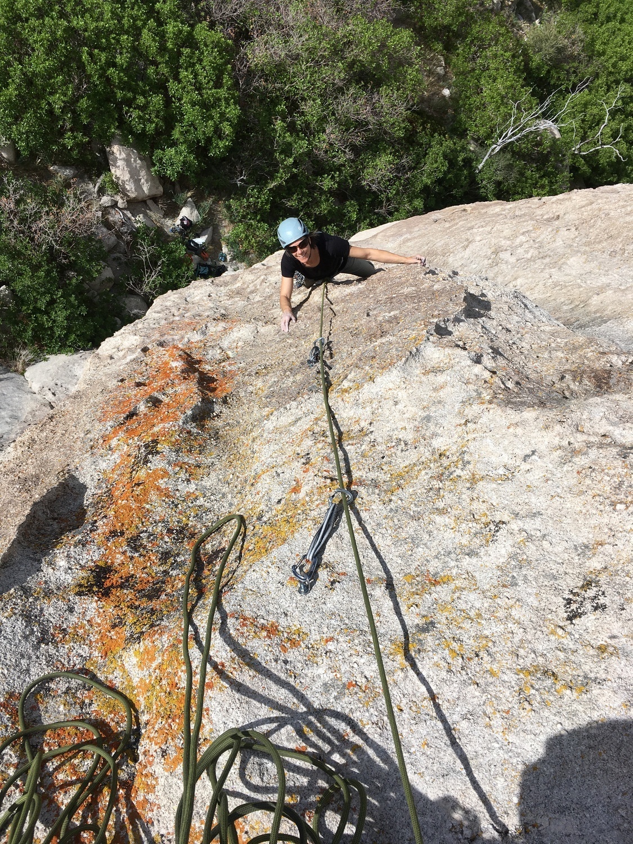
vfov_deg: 61.7
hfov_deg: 48.2
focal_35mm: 29
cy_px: 422
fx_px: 707
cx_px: 316
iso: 25
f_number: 2.2
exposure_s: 1/2137
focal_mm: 4.15
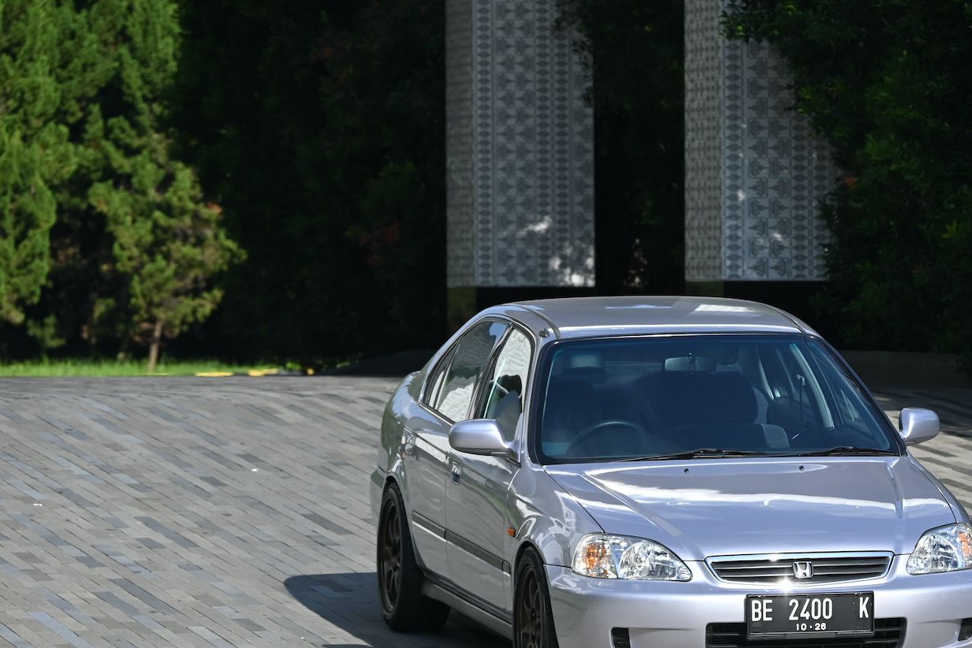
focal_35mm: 295
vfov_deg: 4.7
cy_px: 433
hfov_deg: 7.0
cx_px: 538
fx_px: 7956
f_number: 6.3
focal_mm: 145
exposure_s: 1/2500
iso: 400
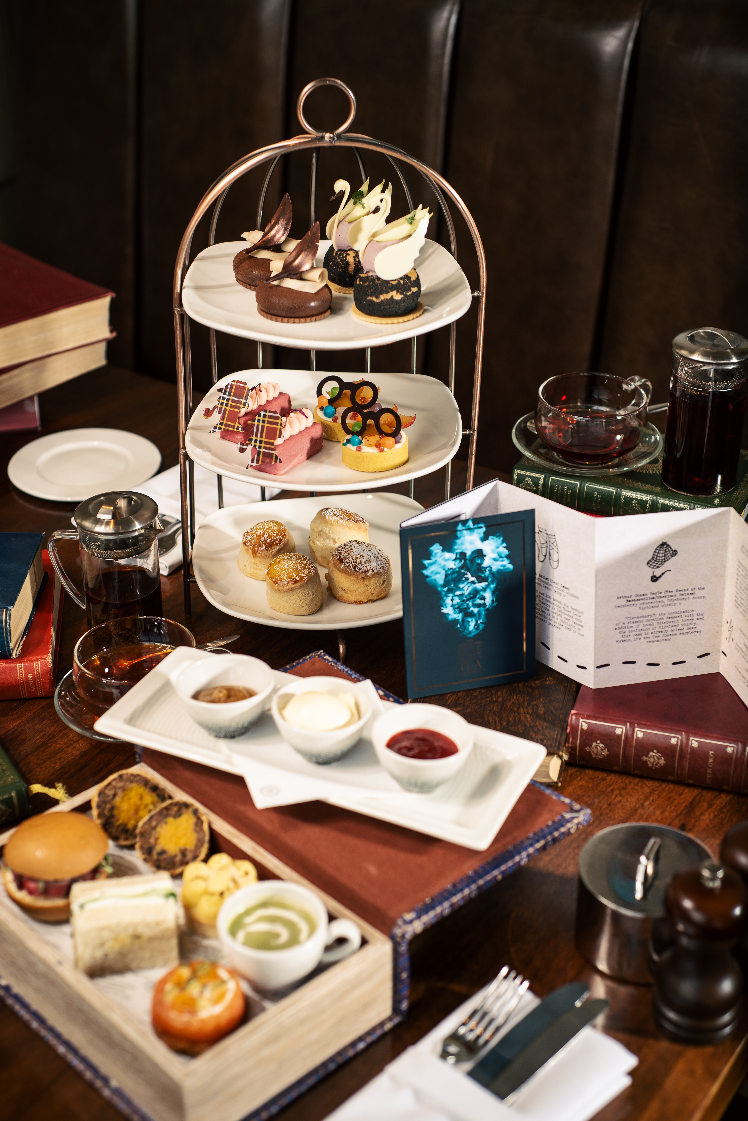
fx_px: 1557
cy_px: 560
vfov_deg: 39.6
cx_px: 374
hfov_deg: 27.0
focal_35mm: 50
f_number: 4
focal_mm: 50
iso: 100
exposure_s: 1/250
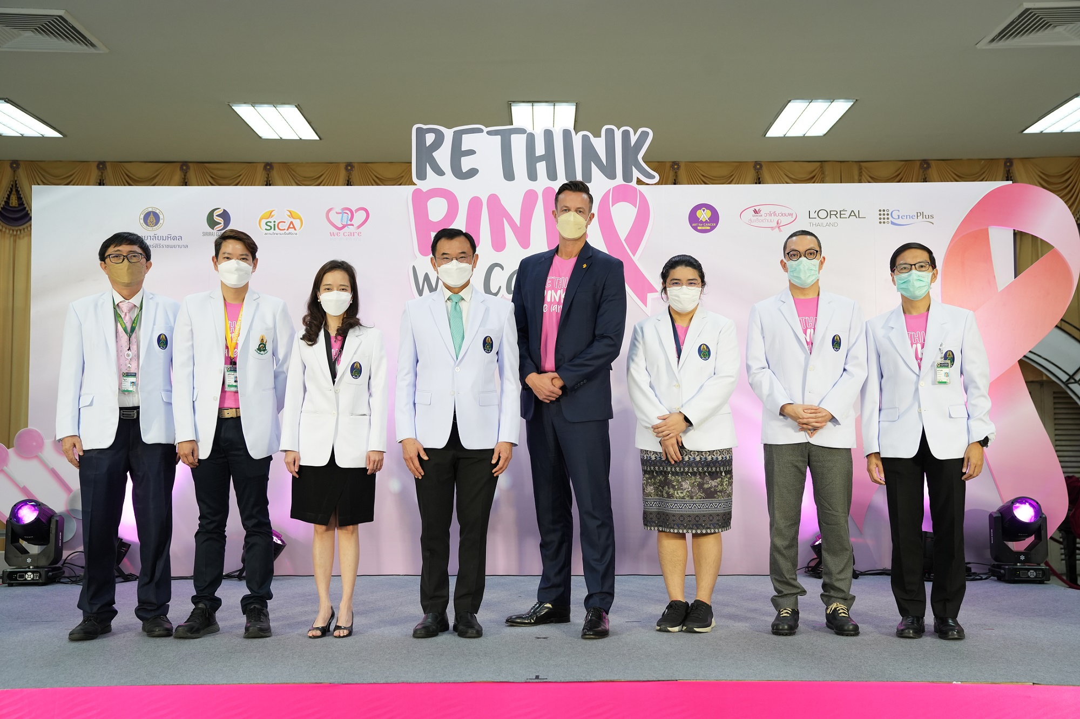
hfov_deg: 48.5
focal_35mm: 40
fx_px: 1200
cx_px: 540
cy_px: 360
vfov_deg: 33.4
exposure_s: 1/100
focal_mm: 40
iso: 1000
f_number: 4
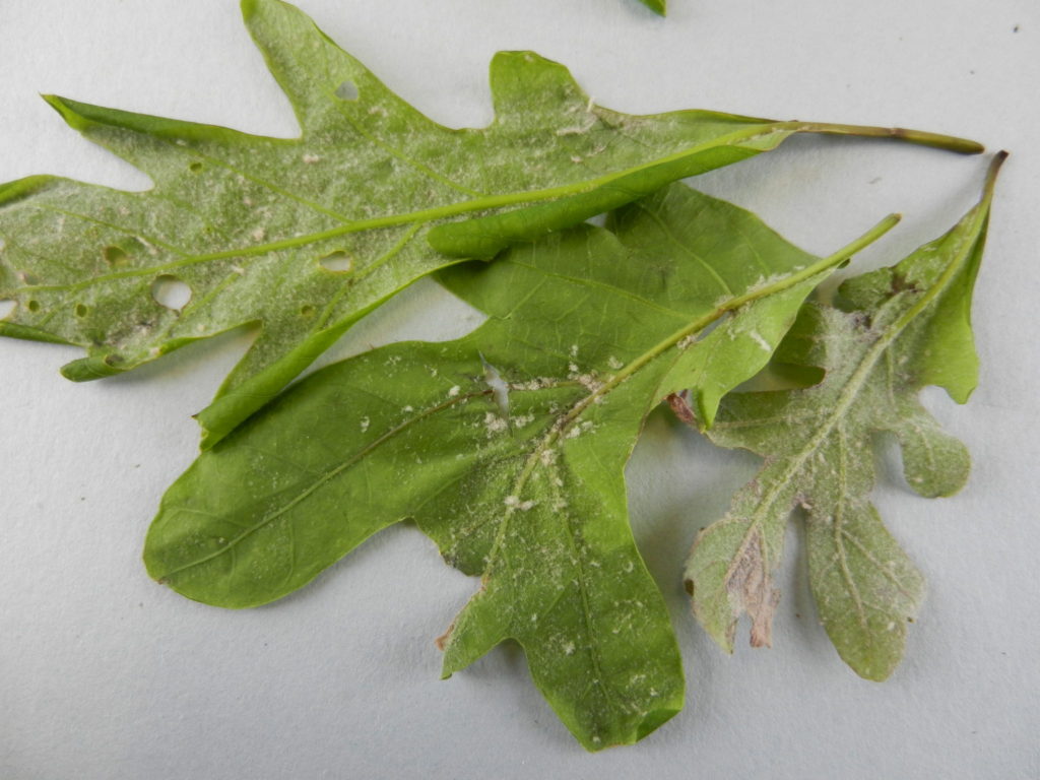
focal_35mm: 25
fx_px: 751
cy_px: 390
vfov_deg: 54.9
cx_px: 520
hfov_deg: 69.4
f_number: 3.5
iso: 160
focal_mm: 4.5
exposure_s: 1/40
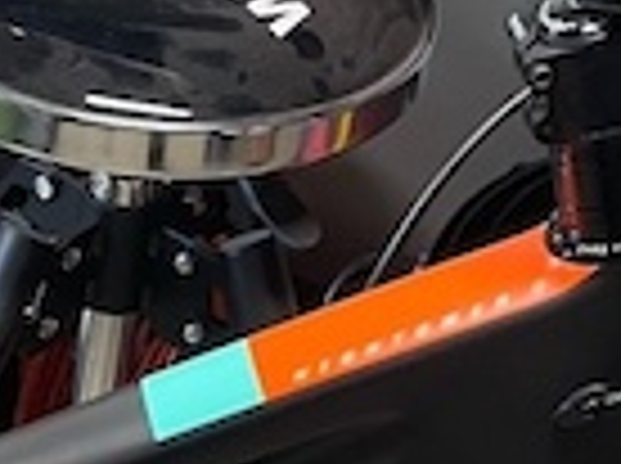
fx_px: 2704
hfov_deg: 12.8
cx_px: -122
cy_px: 896
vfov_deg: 9.2
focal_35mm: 151
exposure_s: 1/60
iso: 200
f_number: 1.6
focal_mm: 4.2
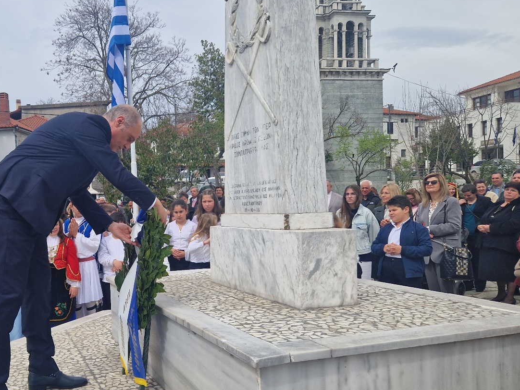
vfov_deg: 41.8
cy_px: 212
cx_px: 160
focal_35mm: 34
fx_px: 511
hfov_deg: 52.6
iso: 50
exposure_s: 1/2000
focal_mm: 5.4
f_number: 1.8
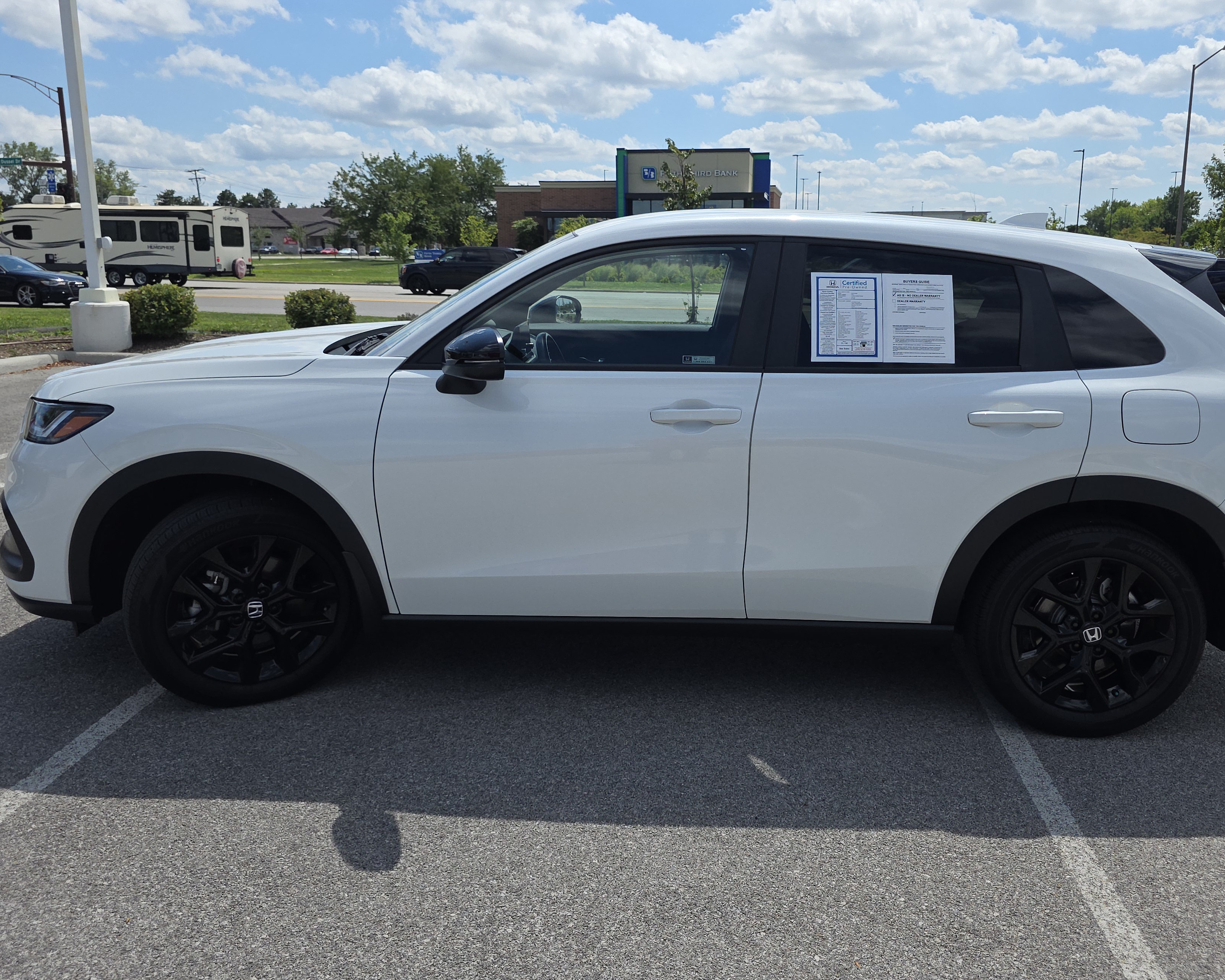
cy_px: 464
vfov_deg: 51.5
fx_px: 1015
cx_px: 666
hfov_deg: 62.1
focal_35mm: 28
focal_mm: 6.3
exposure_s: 1/7944
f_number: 1.7
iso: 80
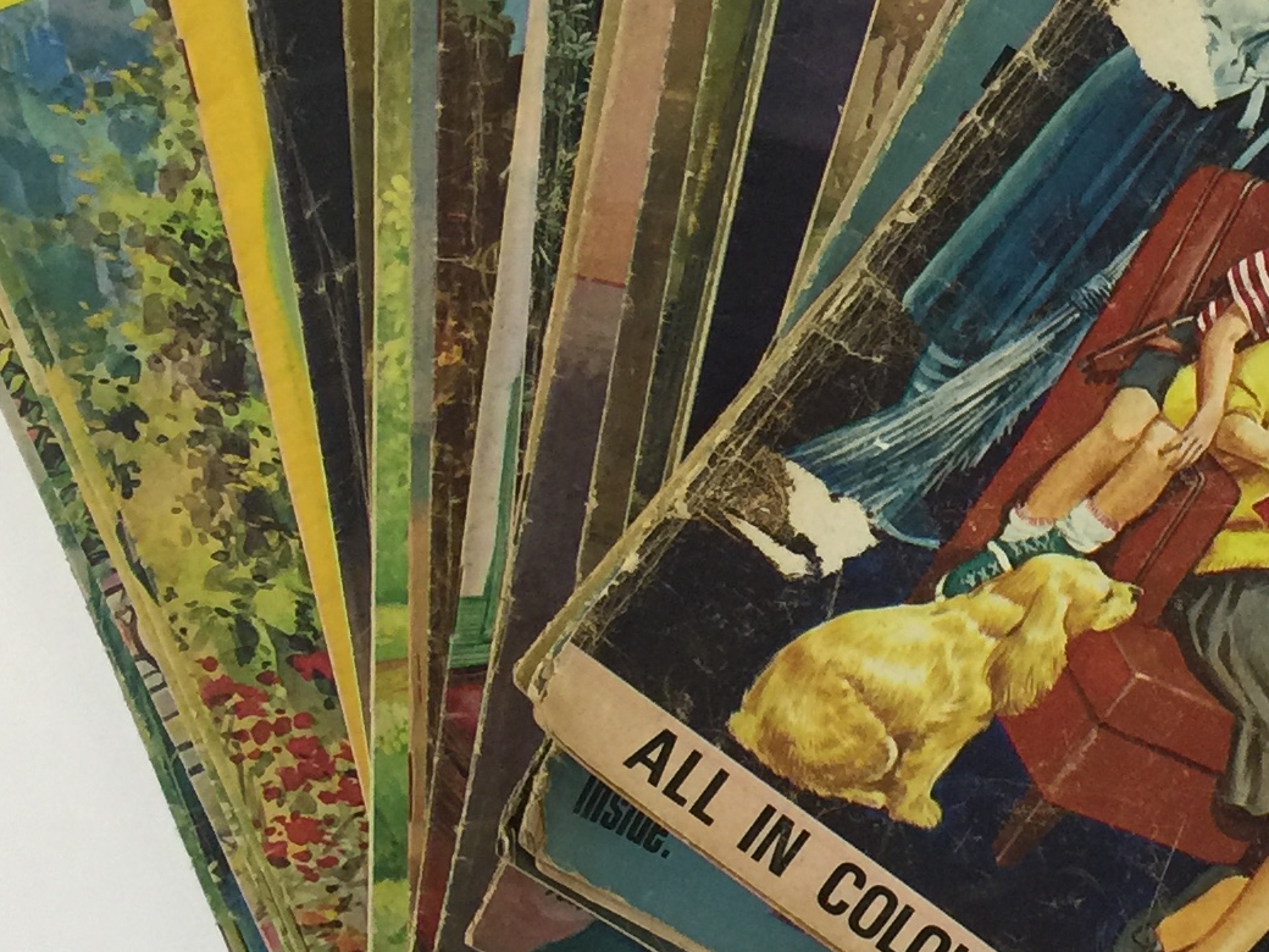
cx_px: 1168
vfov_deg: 16.2
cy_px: 364
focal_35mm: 91
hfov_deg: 21.0
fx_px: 3336
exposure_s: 1/33
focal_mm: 4.15
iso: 64
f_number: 2.2
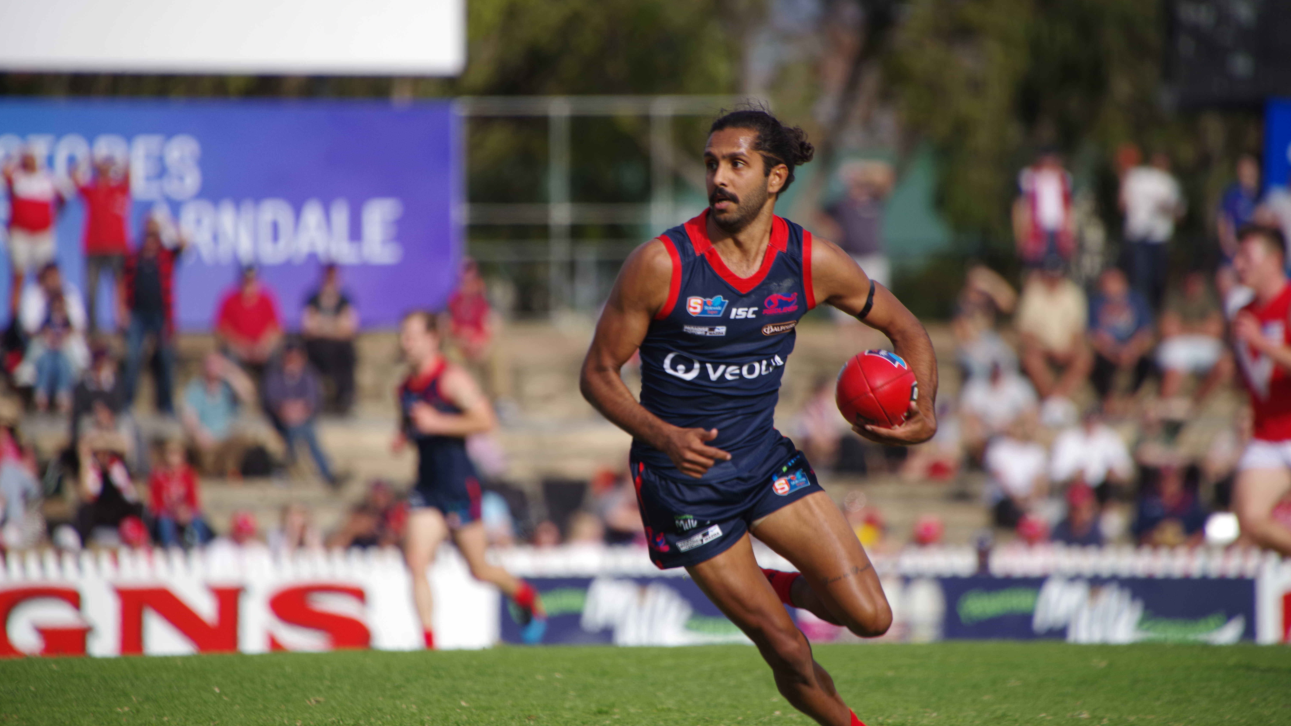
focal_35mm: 525
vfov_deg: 2.3
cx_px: 645
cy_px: 325
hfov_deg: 4.1
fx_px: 17972
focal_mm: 500
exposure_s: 1/1000
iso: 320
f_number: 6.3
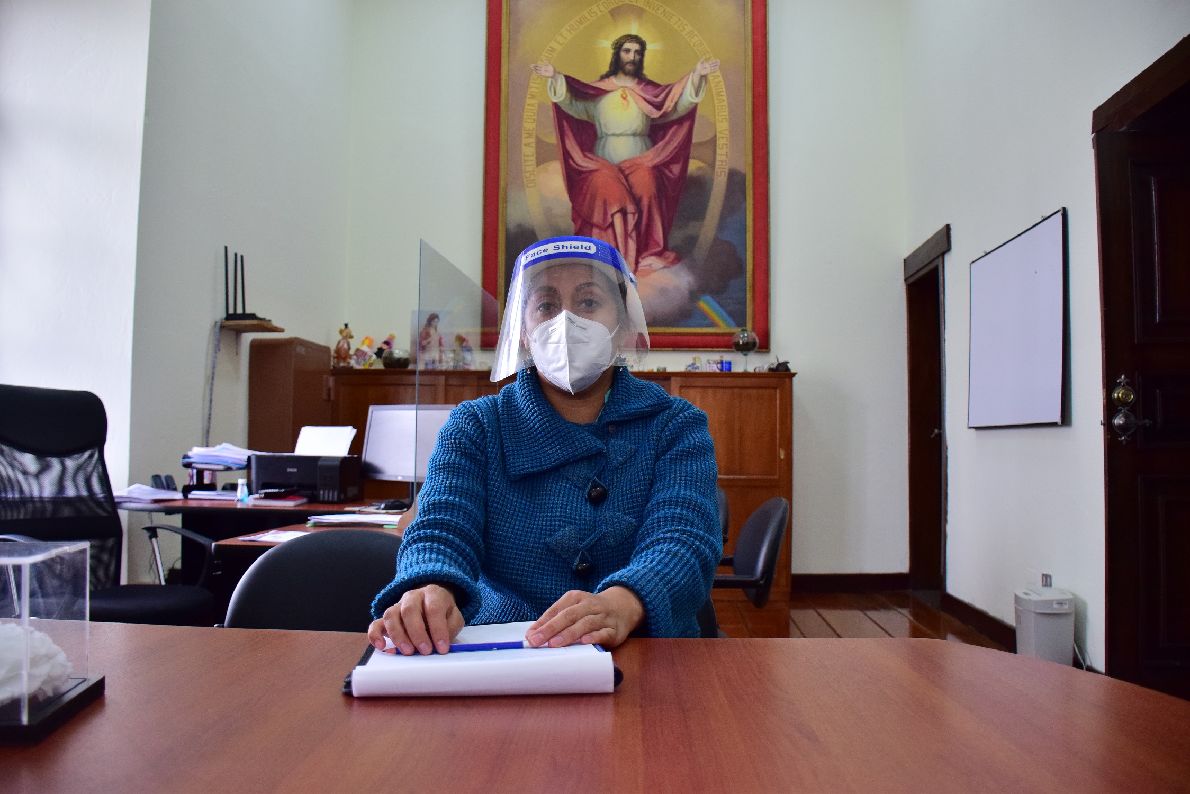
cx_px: 595
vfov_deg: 48.0
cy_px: 397
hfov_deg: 67.4
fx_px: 893
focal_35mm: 27
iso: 1000
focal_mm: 18
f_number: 4
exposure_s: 1/320
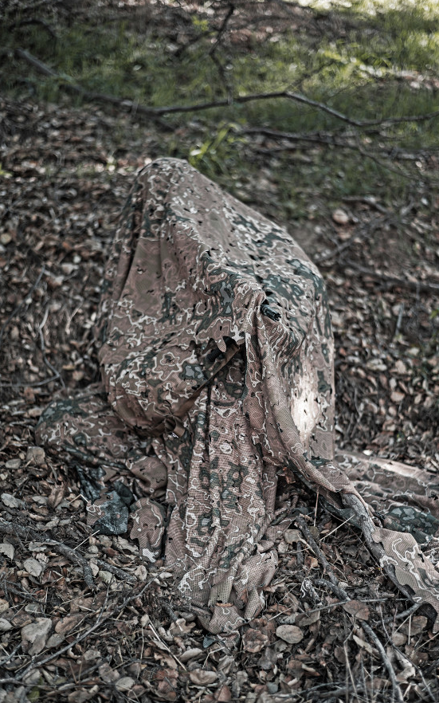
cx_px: 221
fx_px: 996
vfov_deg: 38.9
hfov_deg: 24.9
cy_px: 355
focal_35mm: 52
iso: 160
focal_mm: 50
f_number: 2
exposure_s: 1/320
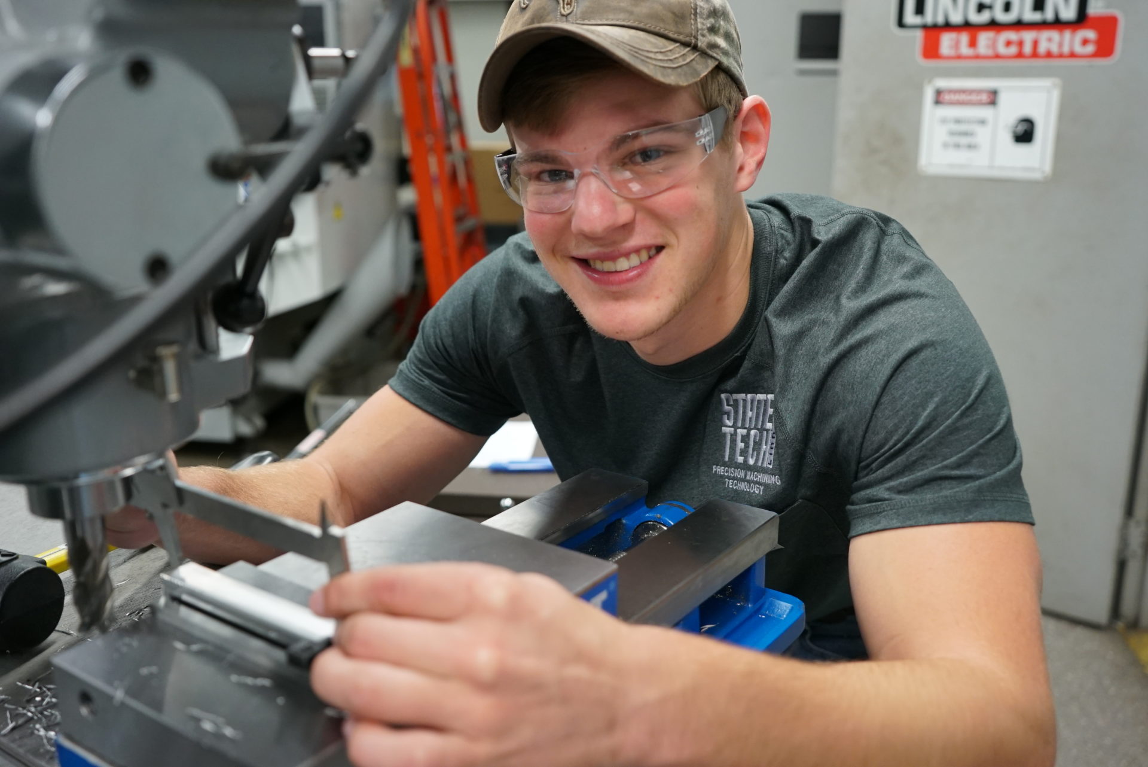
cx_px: 574
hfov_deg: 57.2
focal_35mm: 33
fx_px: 1053
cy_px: 384
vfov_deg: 40.0
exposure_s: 1/160
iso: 2500
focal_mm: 33
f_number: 4
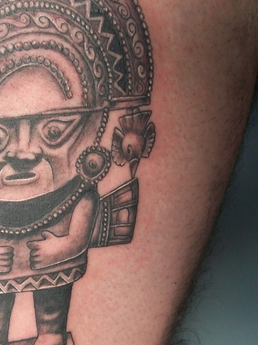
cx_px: 41
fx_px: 547
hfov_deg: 25.9
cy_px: 211
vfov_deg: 34.8
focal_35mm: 55
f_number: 2.9
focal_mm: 5.7
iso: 142
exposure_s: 1/60
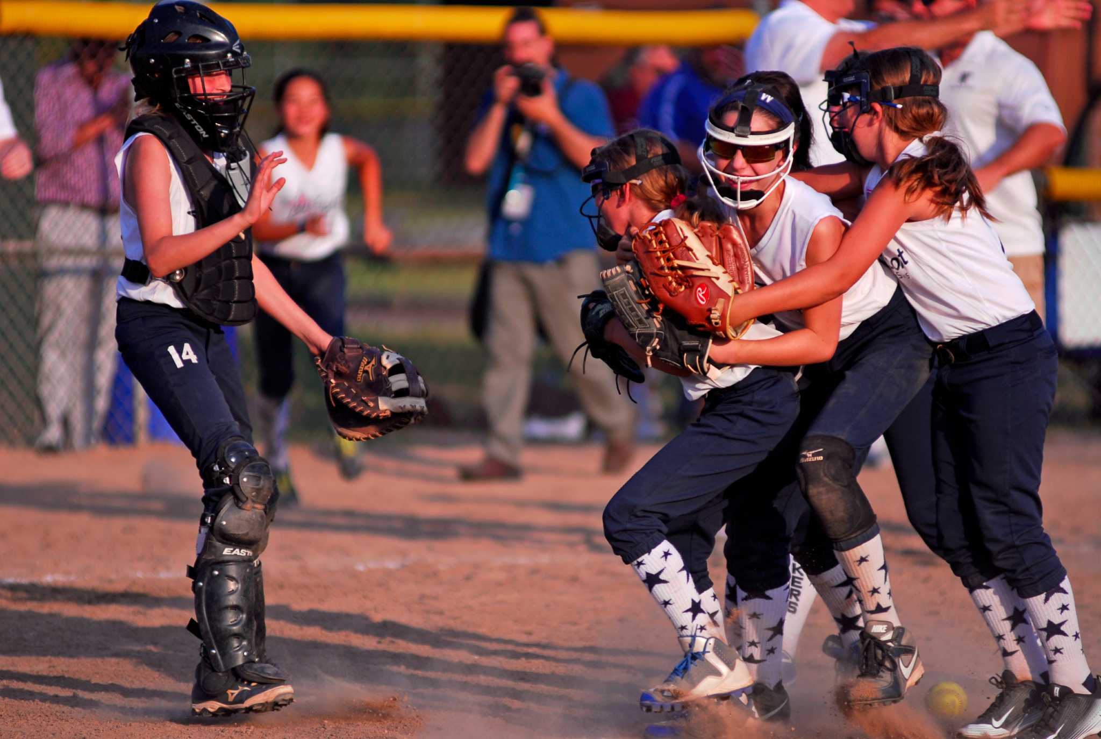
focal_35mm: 300
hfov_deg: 6.9
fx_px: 9192
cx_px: 550
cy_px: 370
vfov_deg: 4.6
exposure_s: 1/1250
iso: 100
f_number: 2.8
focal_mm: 200
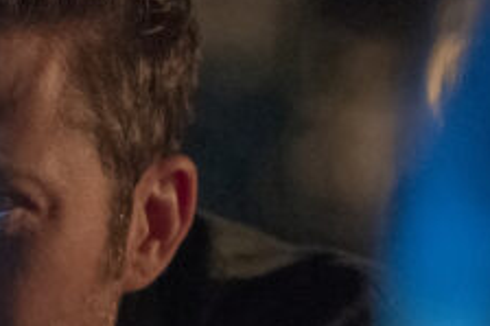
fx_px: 10377
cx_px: -49
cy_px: 313
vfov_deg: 1.8
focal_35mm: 763
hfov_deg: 2.7
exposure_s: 1/160
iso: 20000
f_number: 2.8
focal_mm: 200
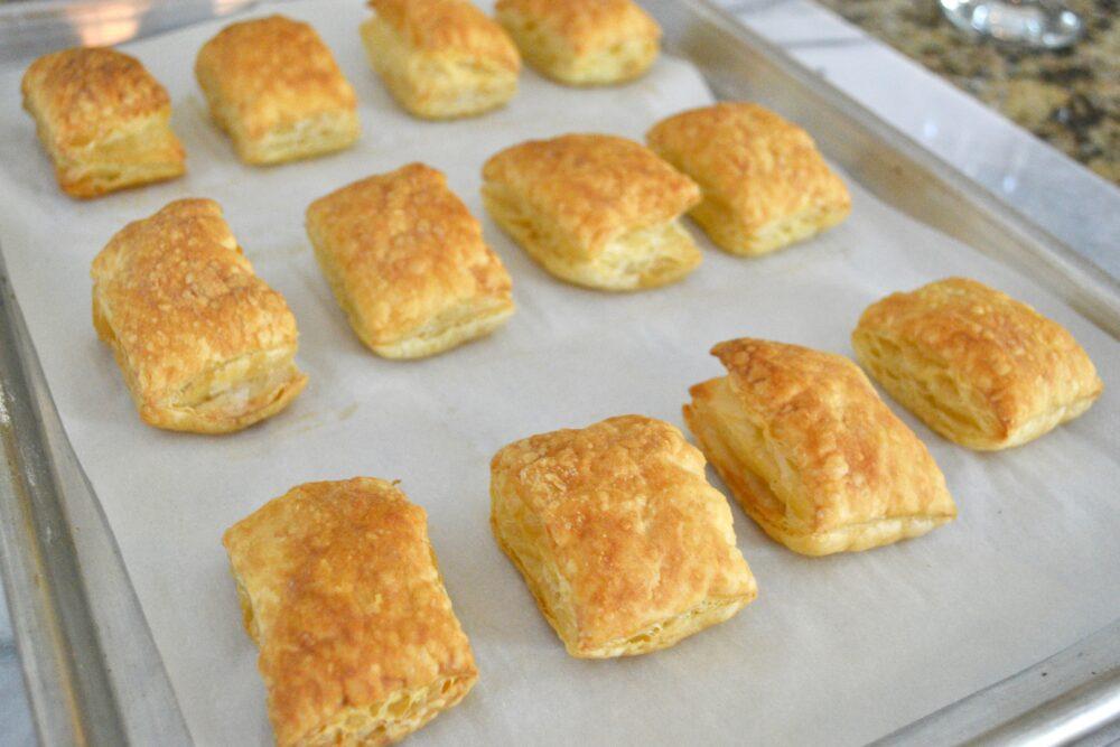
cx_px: 560
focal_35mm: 39
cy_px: 374
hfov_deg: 49.5
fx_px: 1213
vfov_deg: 34.2
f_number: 4.2
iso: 1800
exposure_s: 1/60
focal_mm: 26
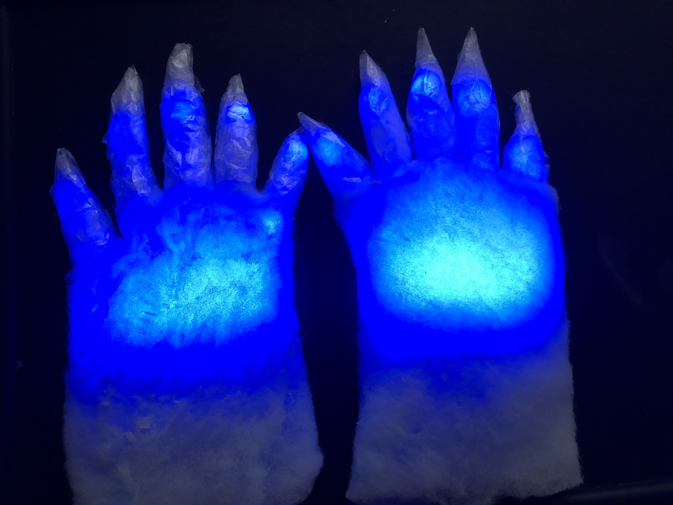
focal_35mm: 28
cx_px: 336
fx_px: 544
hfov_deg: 63.4
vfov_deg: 49.7
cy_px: 252
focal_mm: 3.99
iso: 50
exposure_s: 1/15
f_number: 1.8
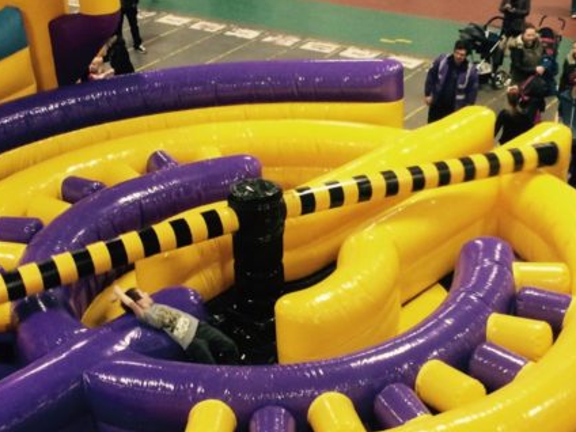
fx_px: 1165
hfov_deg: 27.8
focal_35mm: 70
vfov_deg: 21.0
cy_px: 258
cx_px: 287
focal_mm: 4.15
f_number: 2.2
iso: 160
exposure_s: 1/33
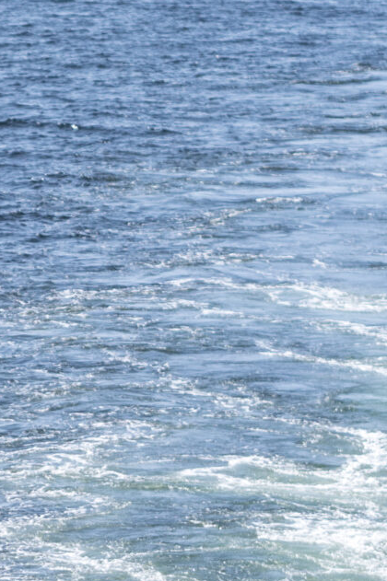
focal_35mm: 380
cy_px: 830
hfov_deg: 3.6
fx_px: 6134
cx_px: -128
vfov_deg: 5.4
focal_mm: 45
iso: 100
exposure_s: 1/400
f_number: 2
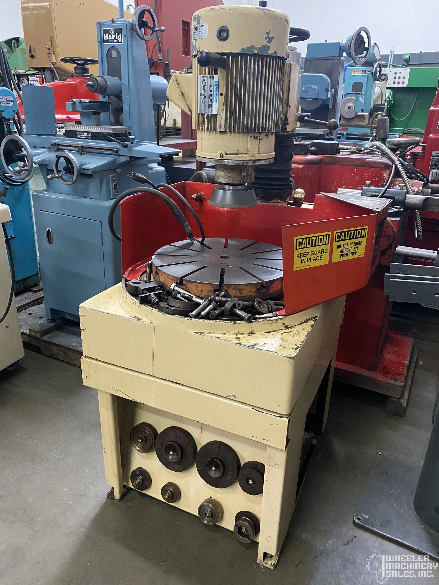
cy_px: 292
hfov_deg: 53.1
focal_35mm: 26
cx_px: 220
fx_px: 440
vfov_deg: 67.3
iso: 500
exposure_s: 1/60
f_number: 1.8
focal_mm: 4.25
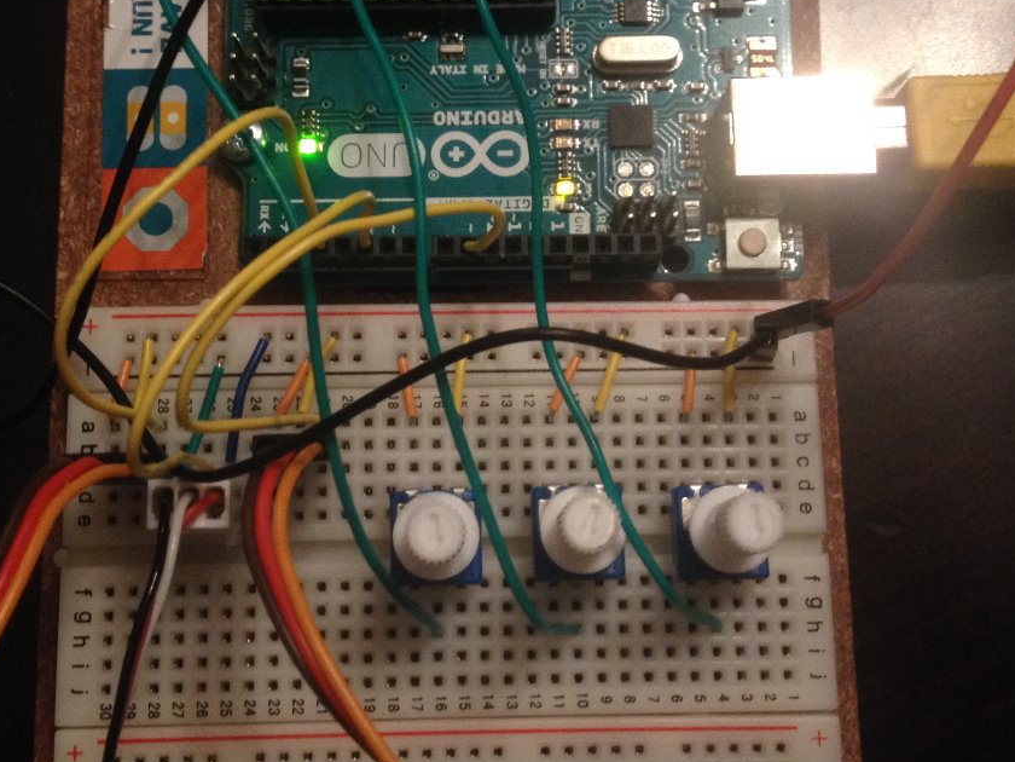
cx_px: 509
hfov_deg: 32.2
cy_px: 249
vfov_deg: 24.3
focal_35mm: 60
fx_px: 1759
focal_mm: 4.28
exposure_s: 1/20
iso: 200
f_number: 2.4
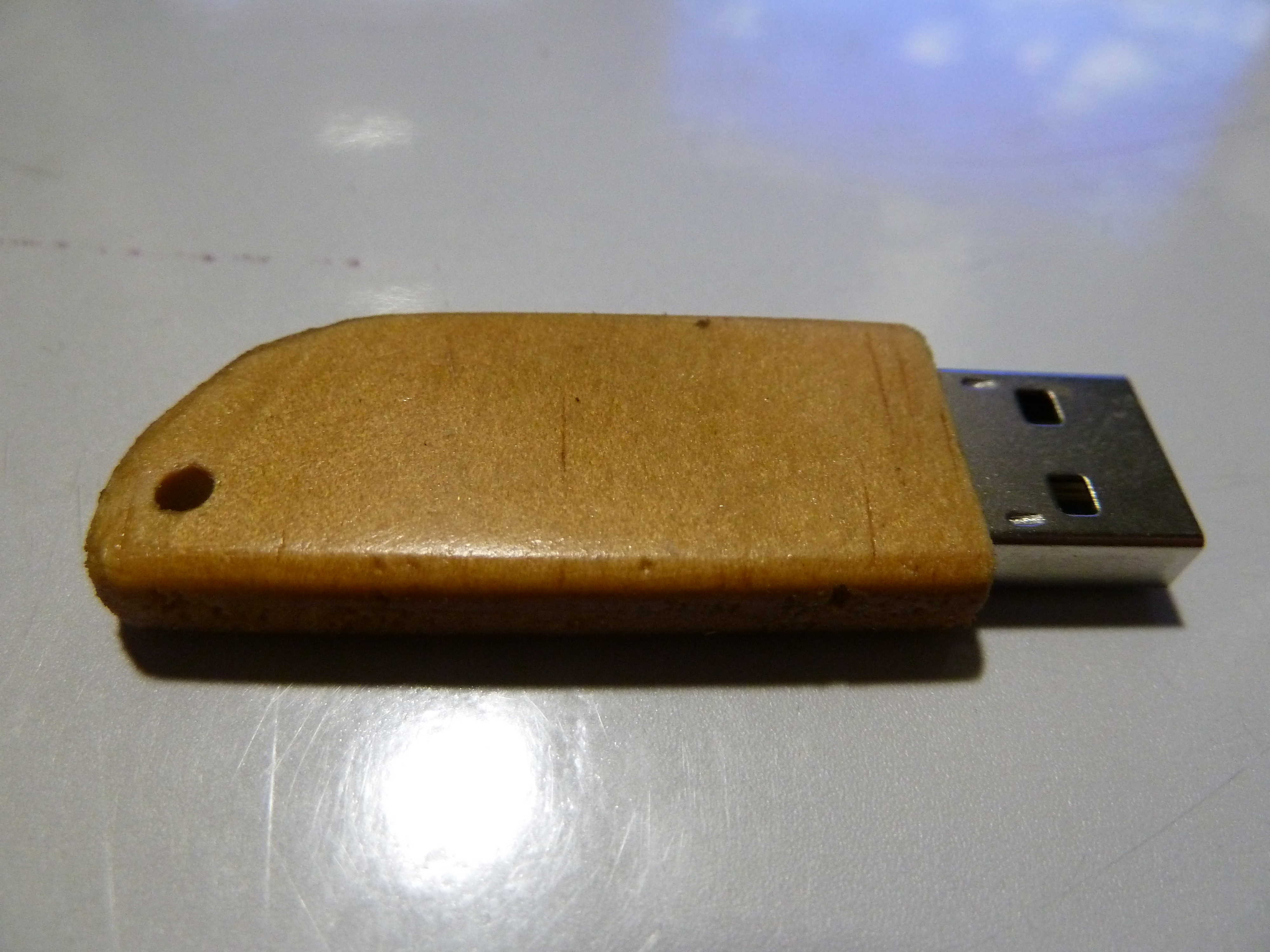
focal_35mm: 25
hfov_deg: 69.4
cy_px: 476
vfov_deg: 54.9
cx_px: 635
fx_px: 917
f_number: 3.3
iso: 400
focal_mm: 4.1
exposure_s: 1/25
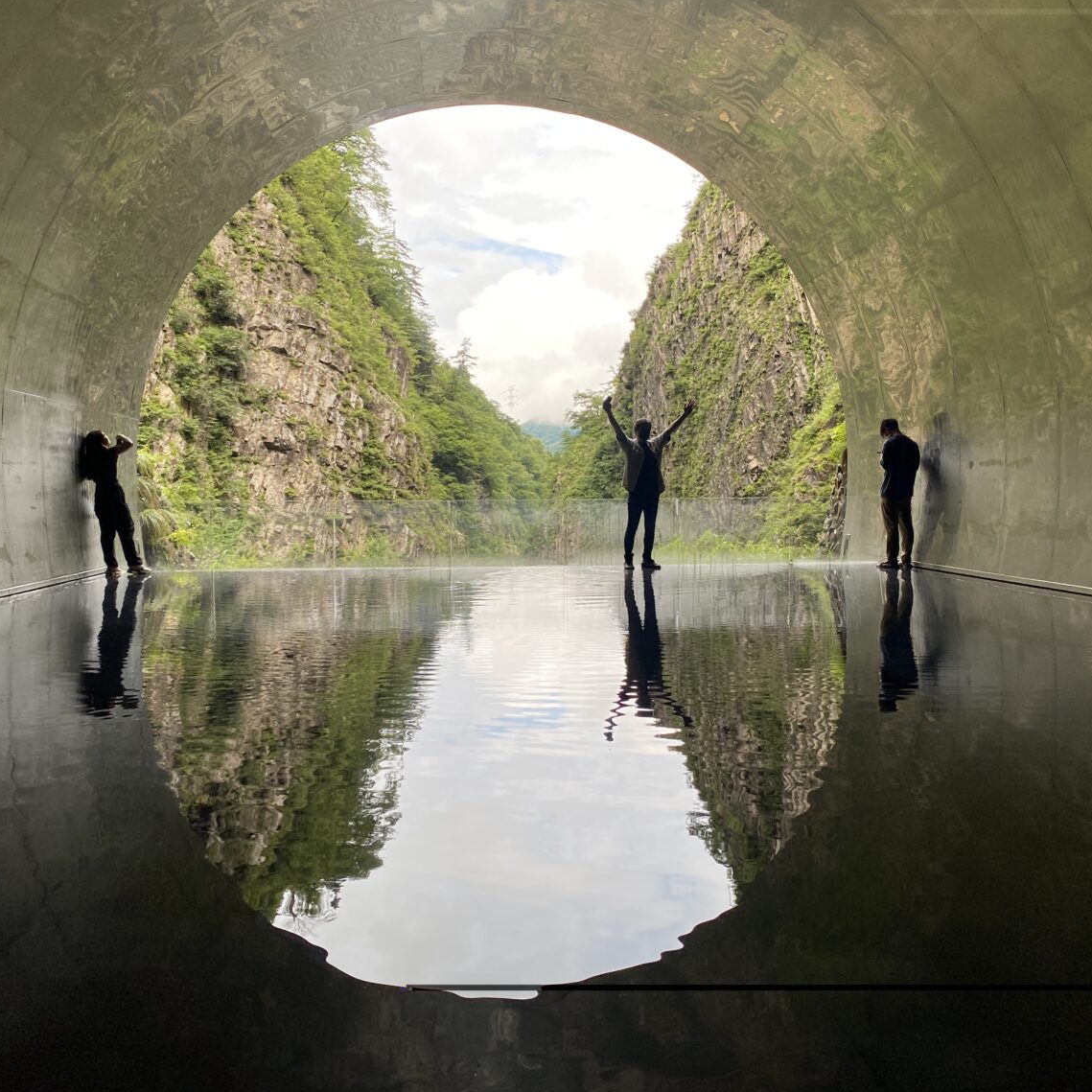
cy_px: 549
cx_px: 546
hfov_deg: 52.5
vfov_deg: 52.5
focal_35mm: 31
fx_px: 1106
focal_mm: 4.25
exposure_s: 1/487
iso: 32
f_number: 1.8
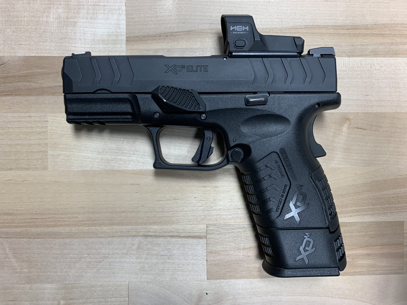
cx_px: 204
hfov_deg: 67.3
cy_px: 152
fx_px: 306
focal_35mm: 26
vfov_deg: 53.1
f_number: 1.8
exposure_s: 1/60
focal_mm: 4.25
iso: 100
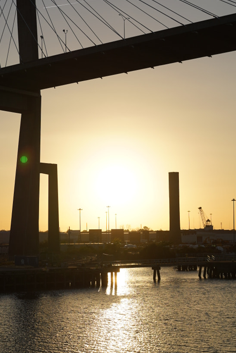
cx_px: 69
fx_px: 737
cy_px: 171
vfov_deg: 27.0
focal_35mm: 75
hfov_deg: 18.1
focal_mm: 40
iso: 100
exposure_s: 1/3200
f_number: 3.5
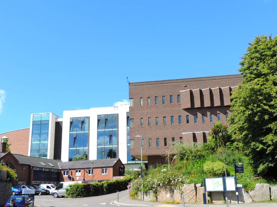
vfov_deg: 36.8
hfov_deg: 47.9
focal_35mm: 39
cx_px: 138
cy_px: 102
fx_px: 312
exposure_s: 1/1000
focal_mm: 4.3
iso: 80
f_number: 3
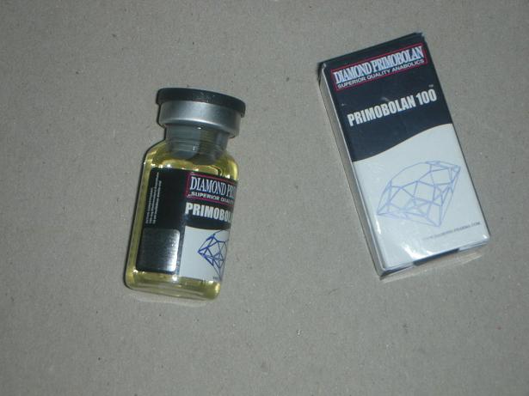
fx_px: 1604
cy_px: 198
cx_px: 264
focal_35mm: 105
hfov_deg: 18.7
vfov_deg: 14.1
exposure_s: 1/120
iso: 50
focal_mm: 17.4
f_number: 5
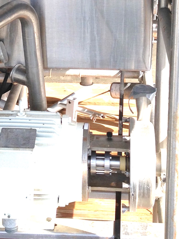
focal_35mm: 103
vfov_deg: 18.2
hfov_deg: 14.3
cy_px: -40
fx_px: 710
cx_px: 55
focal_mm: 4.12
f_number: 2.4
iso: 50
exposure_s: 1/420
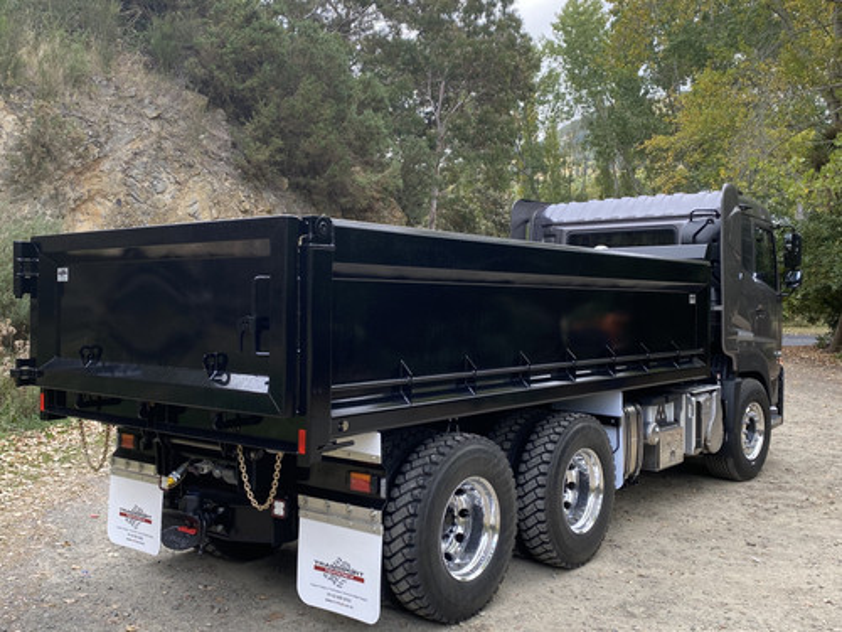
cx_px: 421
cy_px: 316
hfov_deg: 67.3
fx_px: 632
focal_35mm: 26
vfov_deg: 53.1
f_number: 1.8
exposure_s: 1/291
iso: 32
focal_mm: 4.25
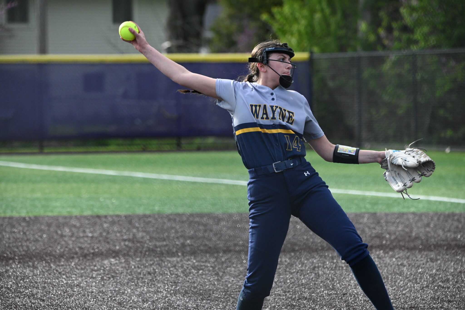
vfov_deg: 4.9
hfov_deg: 7.4
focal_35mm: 280
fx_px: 3614
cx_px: 232
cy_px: 155
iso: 3200
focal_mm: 280
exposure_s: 1/4000
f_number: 7.1
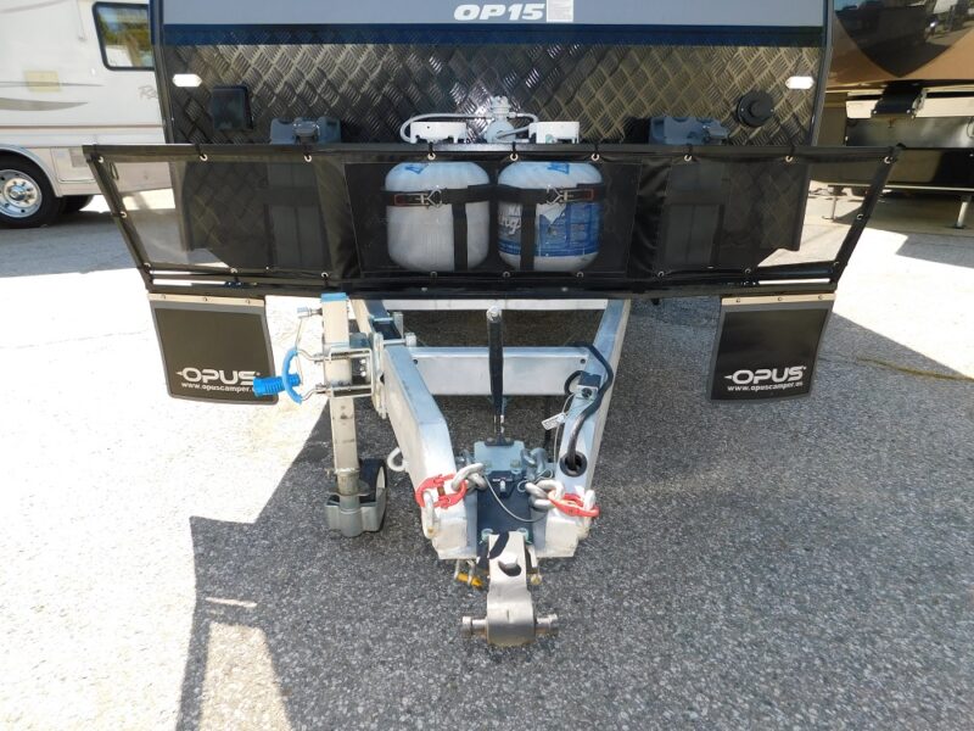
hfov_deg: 73.9
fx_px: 647
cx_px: 487
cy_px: 366
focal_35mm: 23
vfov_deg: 58.9
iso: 125
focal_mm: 4
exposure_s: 1/400
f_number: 3
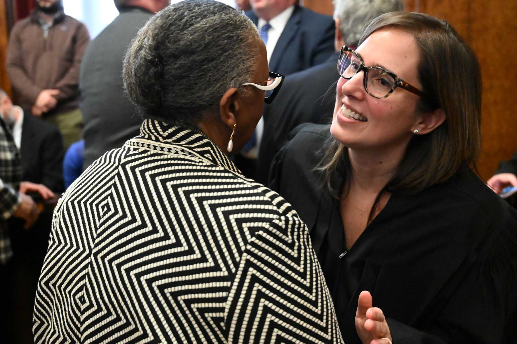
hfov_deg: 44.5
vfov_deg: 30.5
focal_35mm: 44
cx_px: 258
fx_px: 631
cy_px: 172
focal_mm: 44
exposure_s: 1/250
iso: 20000
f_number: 4
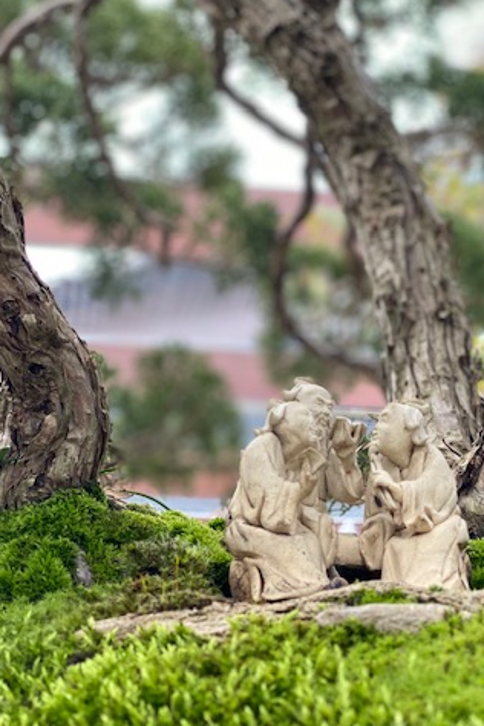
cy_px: 360
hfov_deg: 18.7
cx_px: 289
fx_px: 1472
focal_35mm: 73
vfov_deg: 27.7
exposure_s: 1/122
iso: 50
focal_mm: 6
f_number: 2
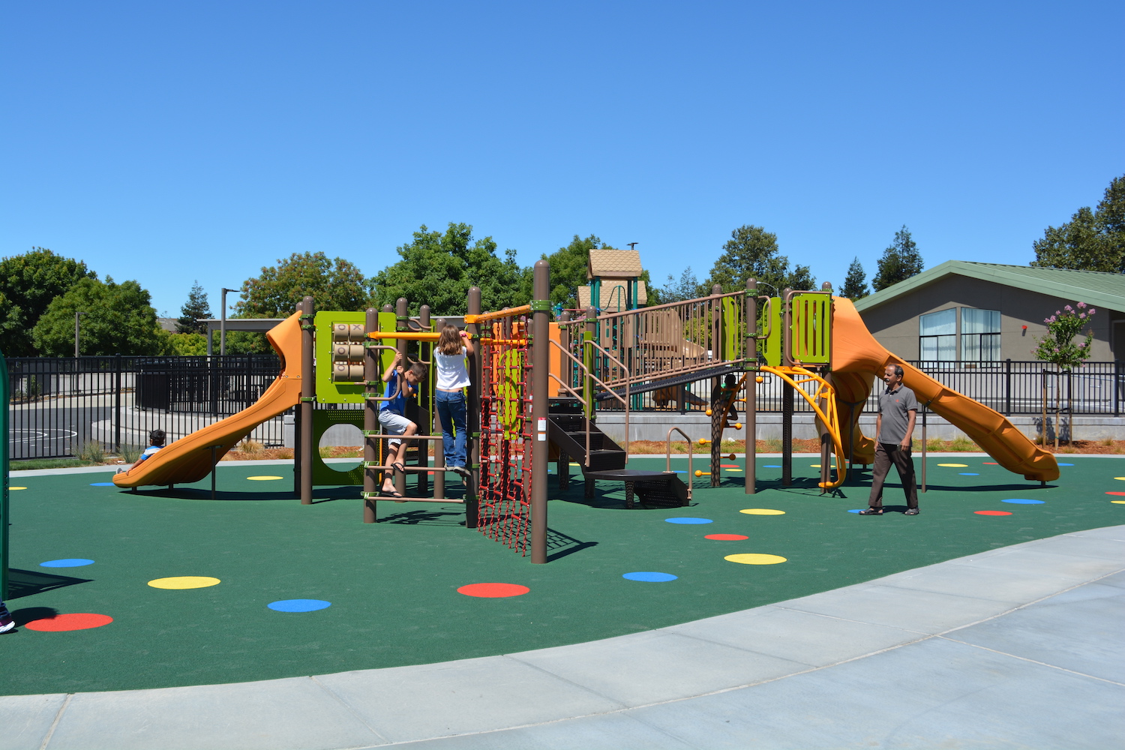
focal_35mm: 36
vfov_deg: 36.9
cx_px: 562
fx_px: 1125
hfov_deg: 53.1
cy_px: 375
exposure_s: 1/250
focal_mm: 24
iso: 100
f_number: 8
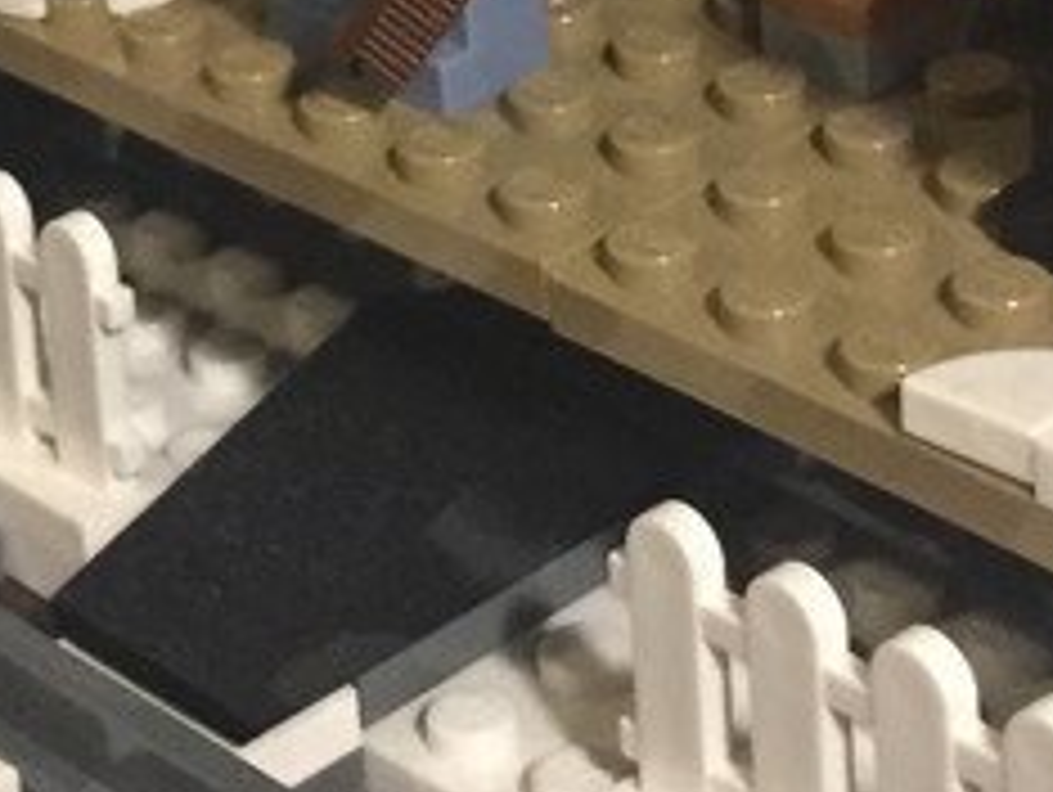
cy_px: -684
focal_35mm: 132
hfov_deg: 14.9
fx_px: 4019
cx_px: 502
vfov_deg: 10.5
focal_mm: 4.15
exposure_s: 1/33
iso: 320
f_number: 2.2
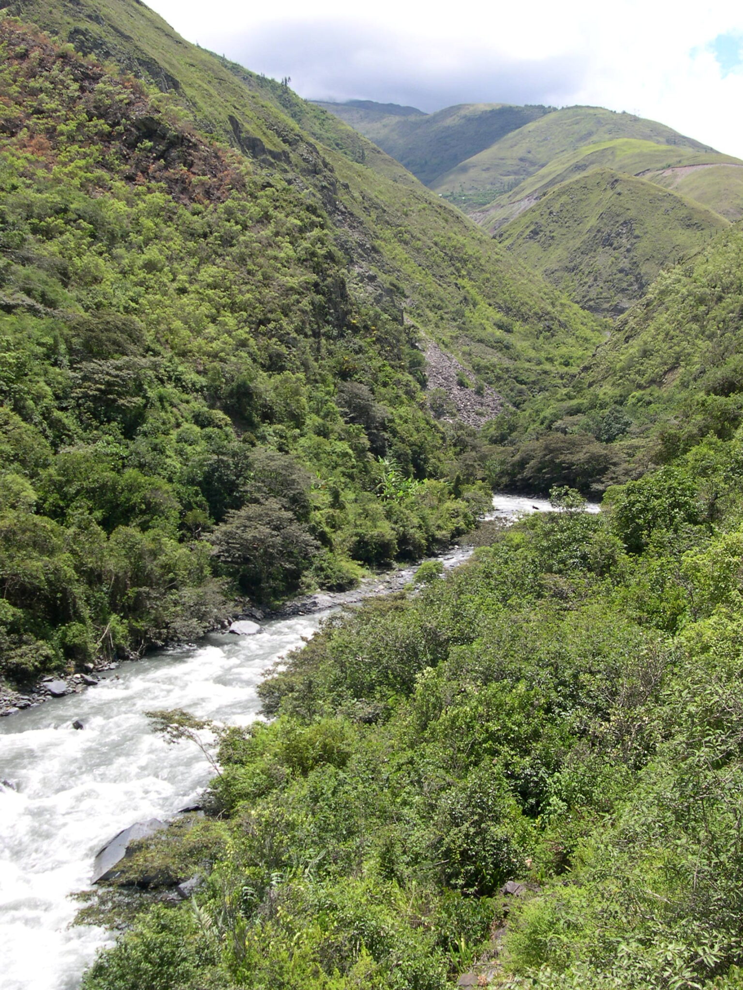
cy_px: 495
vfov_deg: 49.0
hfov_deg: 37.7
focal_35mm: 38
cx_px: 372
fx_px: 1088
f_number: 7.6
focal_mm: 8
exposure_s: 1/94.7
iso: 100
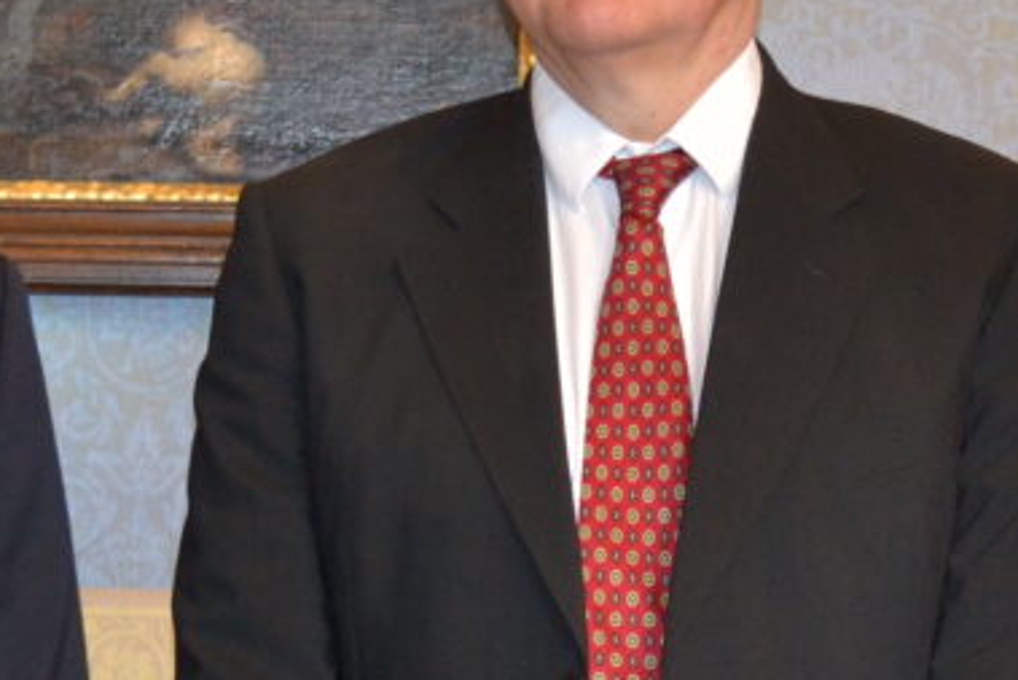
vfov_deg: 8.0
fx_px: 4809
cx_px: 634
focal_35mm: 170
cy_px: 704
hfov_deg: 12.1
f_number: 4.5
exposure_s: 1/30
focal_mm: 28
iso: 800
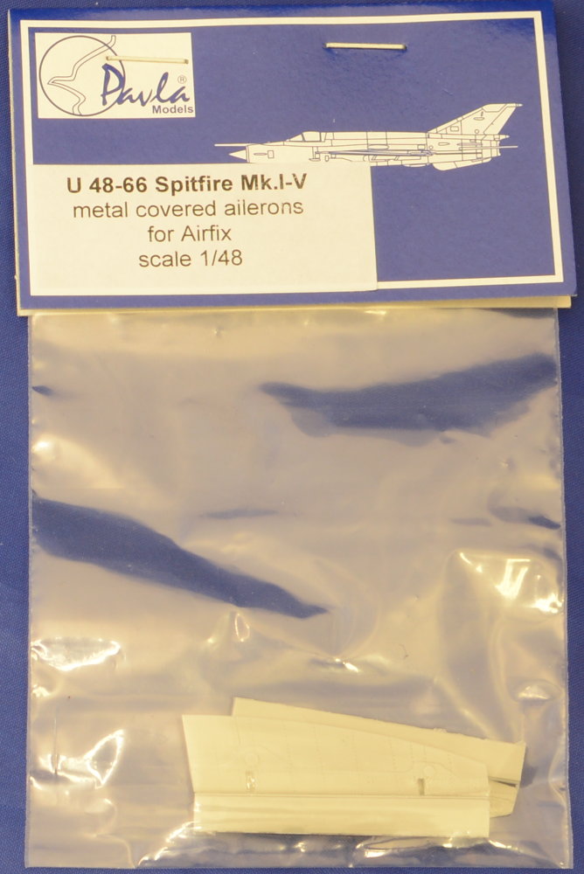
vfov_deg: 37.8
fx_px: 1276
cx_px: 292
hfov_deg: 25.8
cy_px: 437
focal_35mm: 52
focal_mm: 35
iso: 100
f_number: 8
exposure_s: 1/1.3
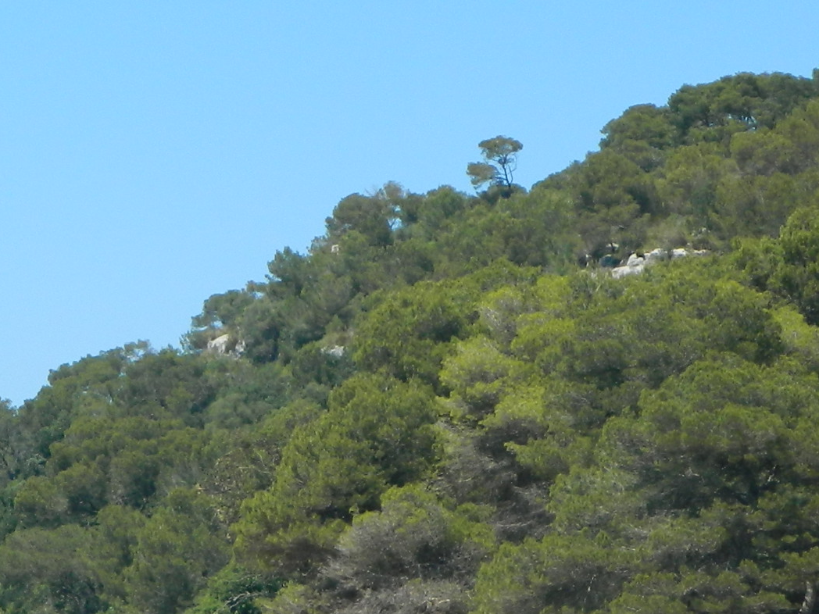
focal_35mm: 218
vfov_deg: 6.8
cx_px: -89
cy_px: 462
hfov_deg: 9.0
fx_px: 5158
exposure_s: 1/640
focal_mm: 12.6
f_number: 4
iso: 80
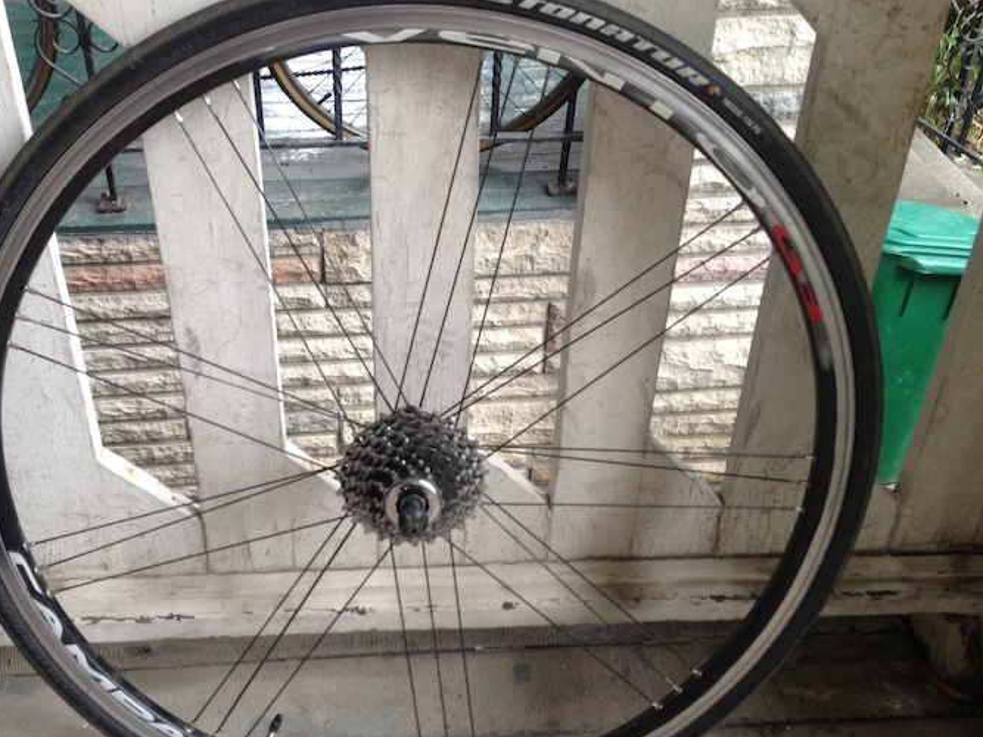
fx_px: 1192
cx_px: 407
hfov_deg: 44.6
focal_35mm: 42
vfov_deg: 34.3
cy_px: 394
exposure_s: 1/24
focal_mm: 4.28
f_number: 2.4
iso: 80
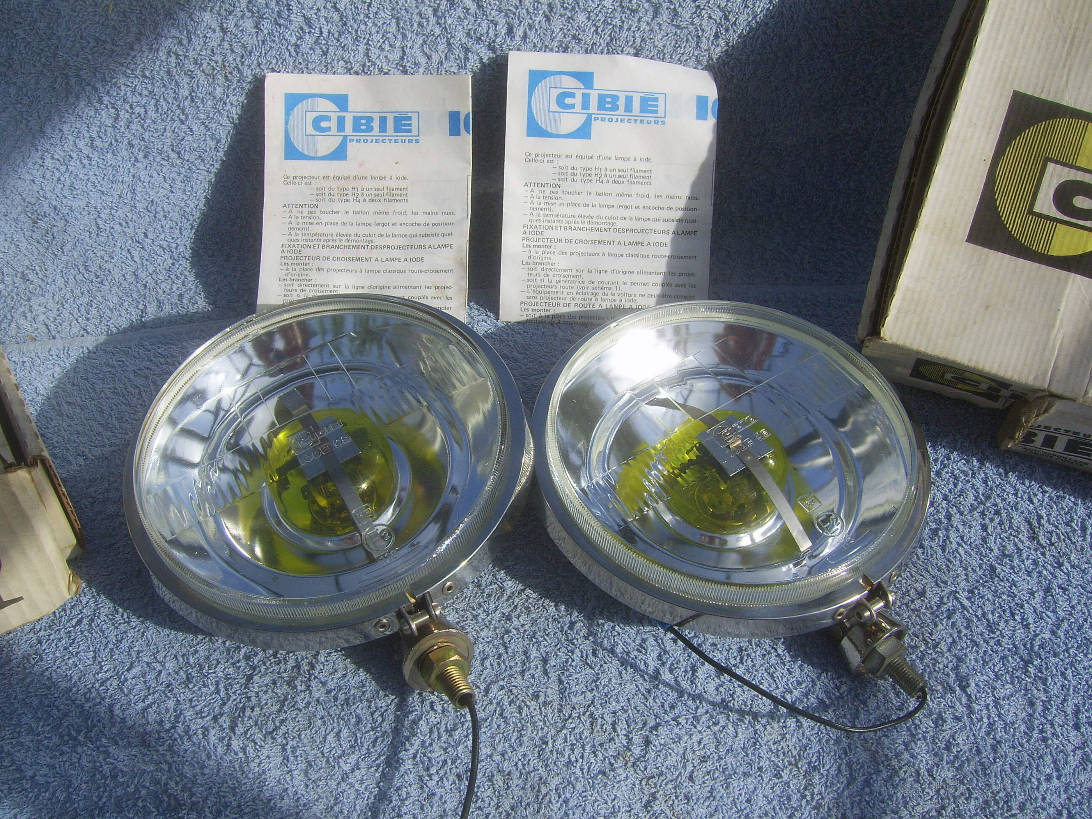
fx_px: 1199
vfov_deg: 37.7
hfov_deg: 49.0
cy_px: 410
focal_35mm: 38
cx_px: 546
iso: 50
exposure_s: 1/320
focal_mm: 7.8
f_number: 6.4
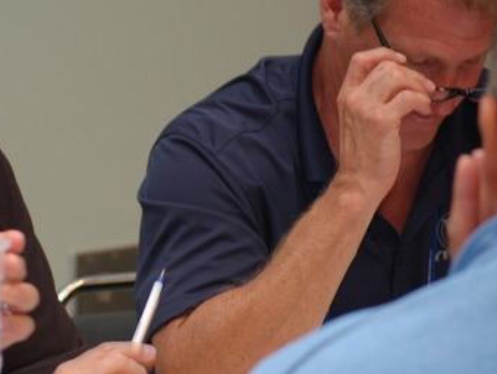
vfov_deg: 5.1
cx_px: 28
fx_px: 4182
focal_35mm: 291
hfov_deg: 6.8
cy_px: 175
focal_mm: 98
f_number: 4.5
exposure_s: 1/60
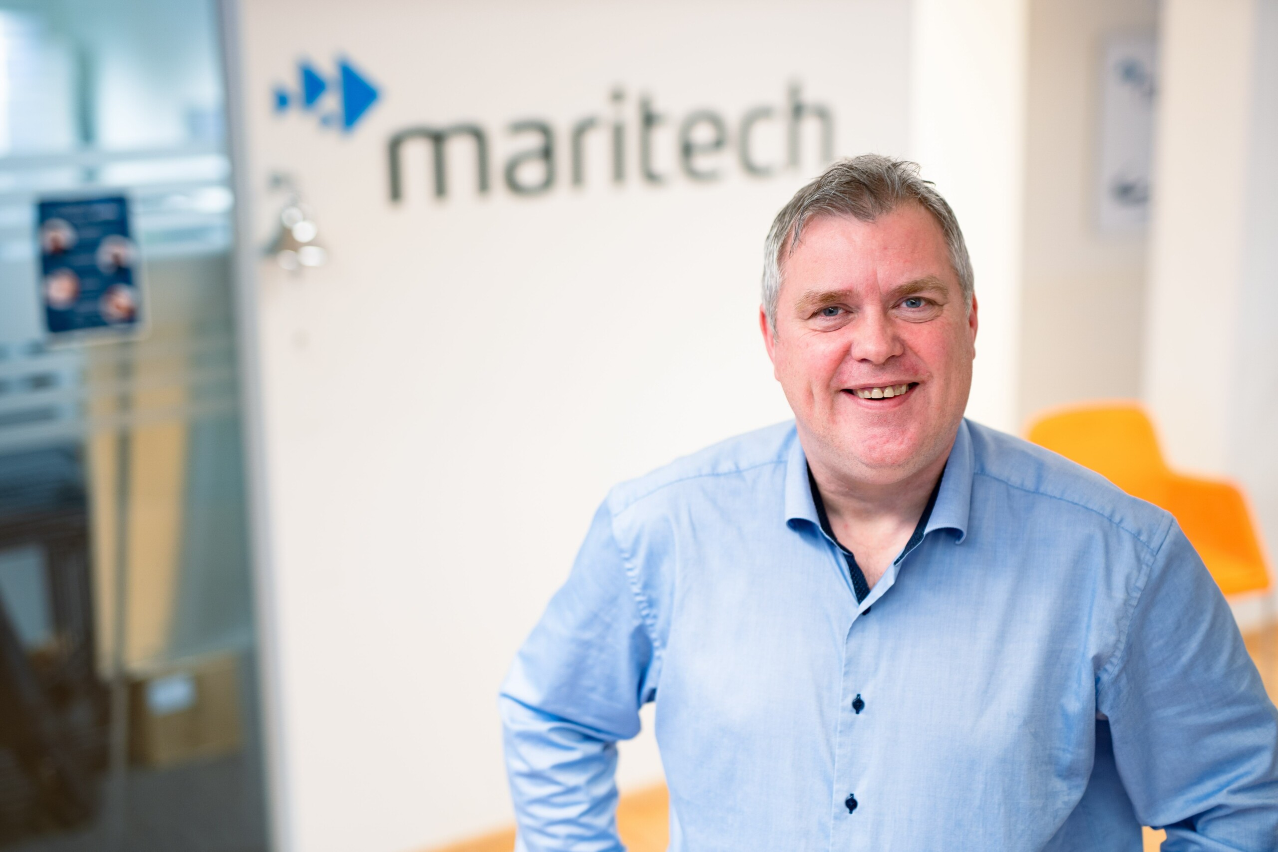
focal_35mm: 50
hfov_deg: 39.6
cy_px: 426
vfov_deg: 27.0
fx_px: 1775
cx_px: 639
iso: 125
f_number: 1.8
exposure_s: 1/80
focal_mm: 50
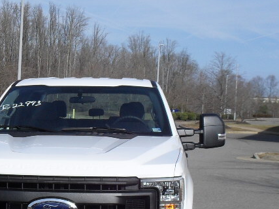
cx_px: 67
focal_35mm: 84
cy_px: 179
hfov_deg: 23.0
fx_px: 677
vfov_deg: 17.4
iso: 100
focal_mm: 6.3
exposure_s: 1/350
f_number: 8.4
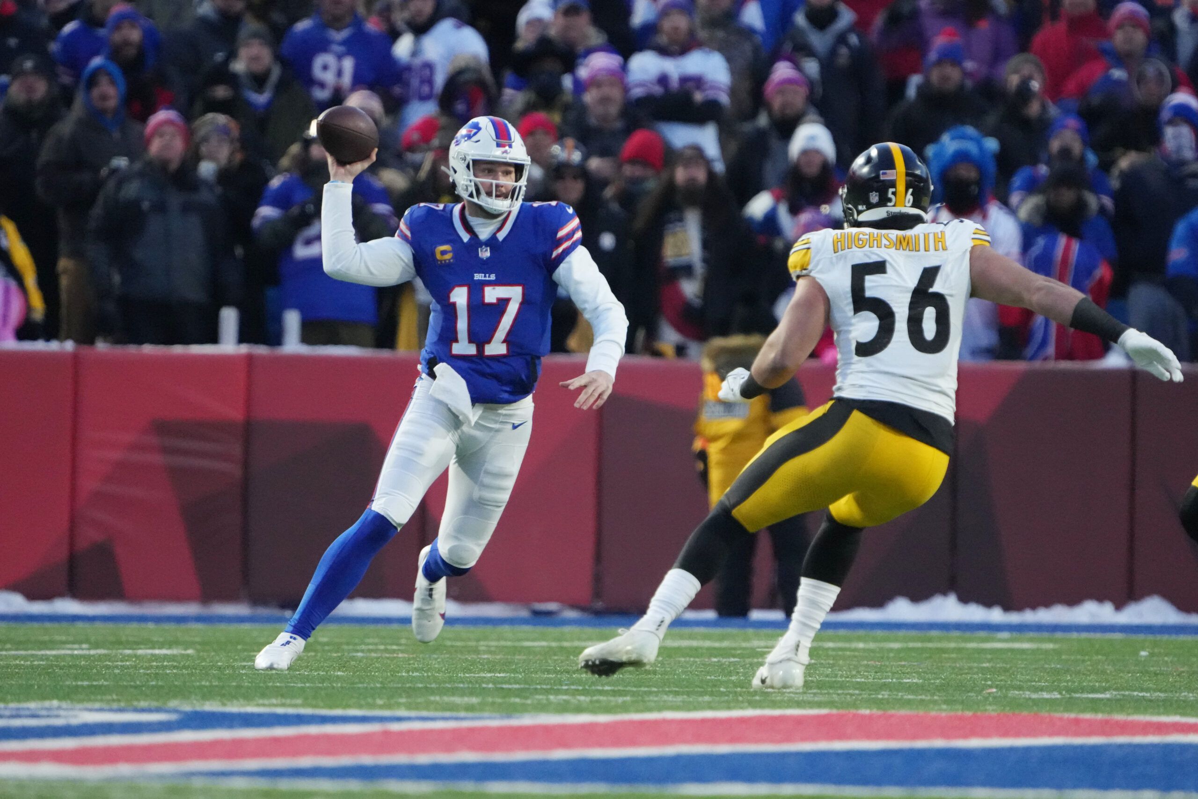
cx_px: 599
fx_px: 19966
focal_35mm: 600
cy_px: 400
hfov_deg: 3.4
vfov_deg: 2.3
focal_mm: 600
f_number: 6.3
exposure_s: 1/1600
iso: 8000
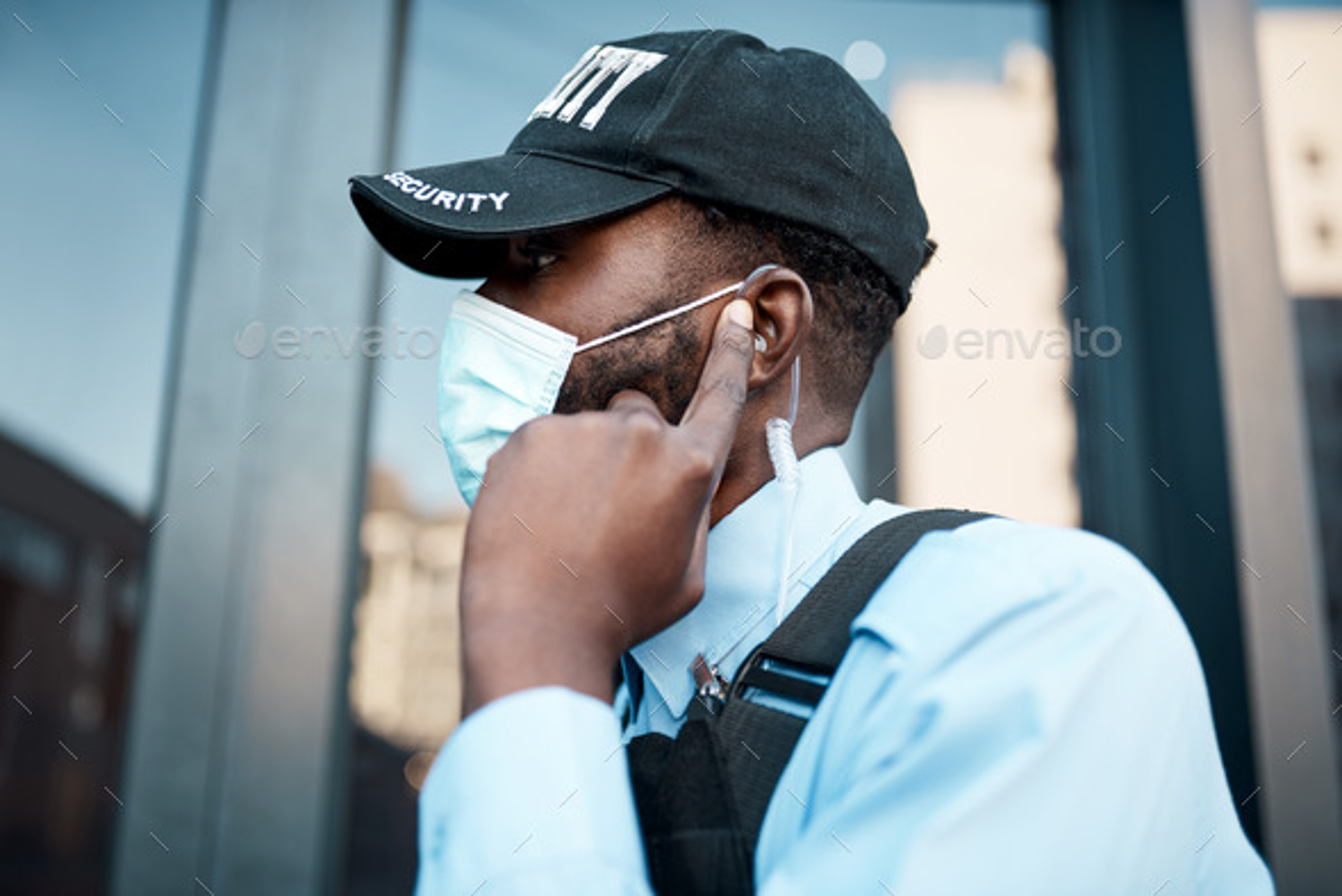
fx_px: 1305
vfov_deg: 37.9
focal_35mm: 35
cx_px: 671
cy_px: 448
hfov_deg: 54.4
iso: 100
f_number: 2
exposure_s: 1/200
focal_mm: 35
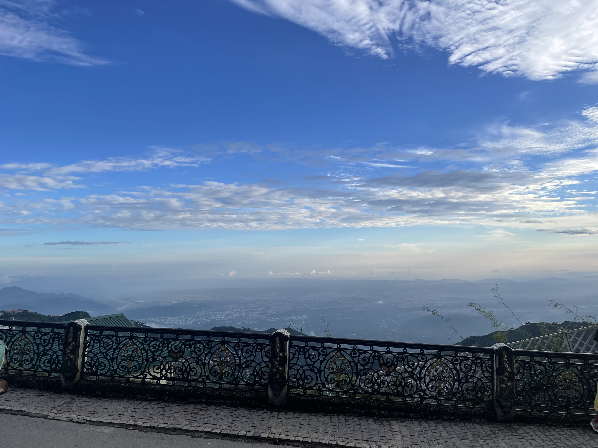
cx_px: 299
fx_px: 449
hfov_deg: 67.3
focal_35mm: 26
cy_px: 224
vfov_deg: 53.1
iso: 32
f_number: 1.6
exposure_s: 1/2304
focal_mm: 4.2
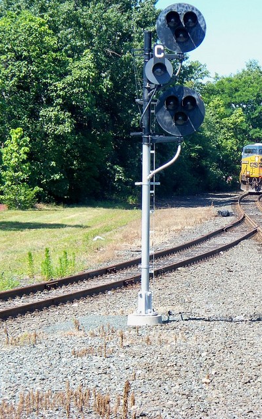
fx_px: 1702
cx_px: 263
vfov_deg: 14.0
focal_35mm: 149
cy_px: 209
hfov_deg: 8.8
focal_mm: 22.05
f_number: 3.8
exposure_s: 1/160
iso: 64
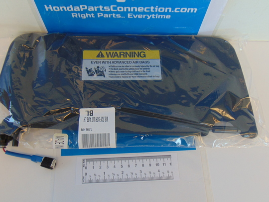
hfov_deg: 56.8
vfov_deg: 44.2
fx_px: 249
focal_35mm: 32
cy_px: 98
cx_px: 132
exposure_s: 1/60
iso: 80
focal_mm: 4.9
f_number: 3
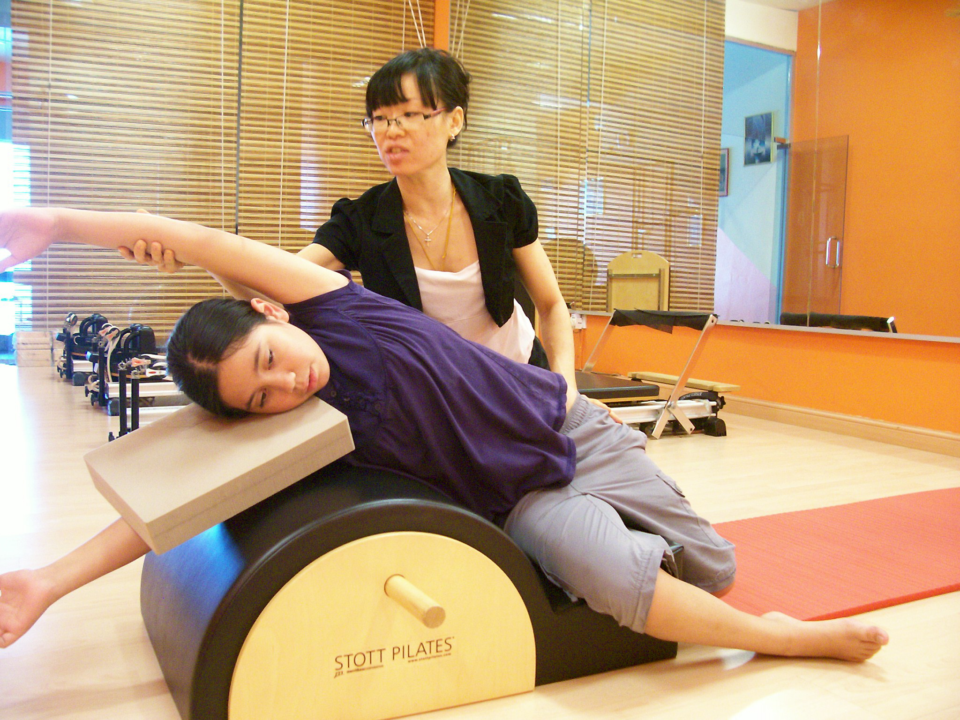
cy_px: 360
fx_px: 943
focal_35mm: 34
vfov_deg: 41.8
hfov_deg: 54.0
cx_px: 480
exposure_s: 1/11.3
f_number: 2.7
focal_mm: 5.6
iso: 160
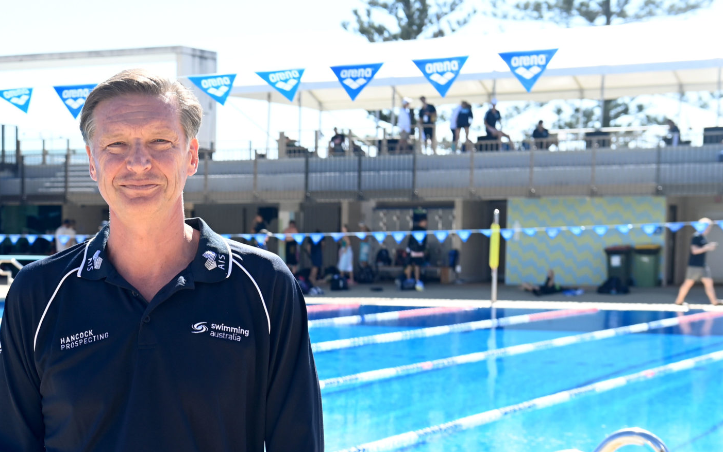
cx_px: 85
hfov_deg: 21.9
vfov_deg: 13.9
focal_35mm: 93
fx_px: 1833
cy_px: 403
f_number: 5.6
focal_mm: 50
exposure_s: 1/250
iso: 200
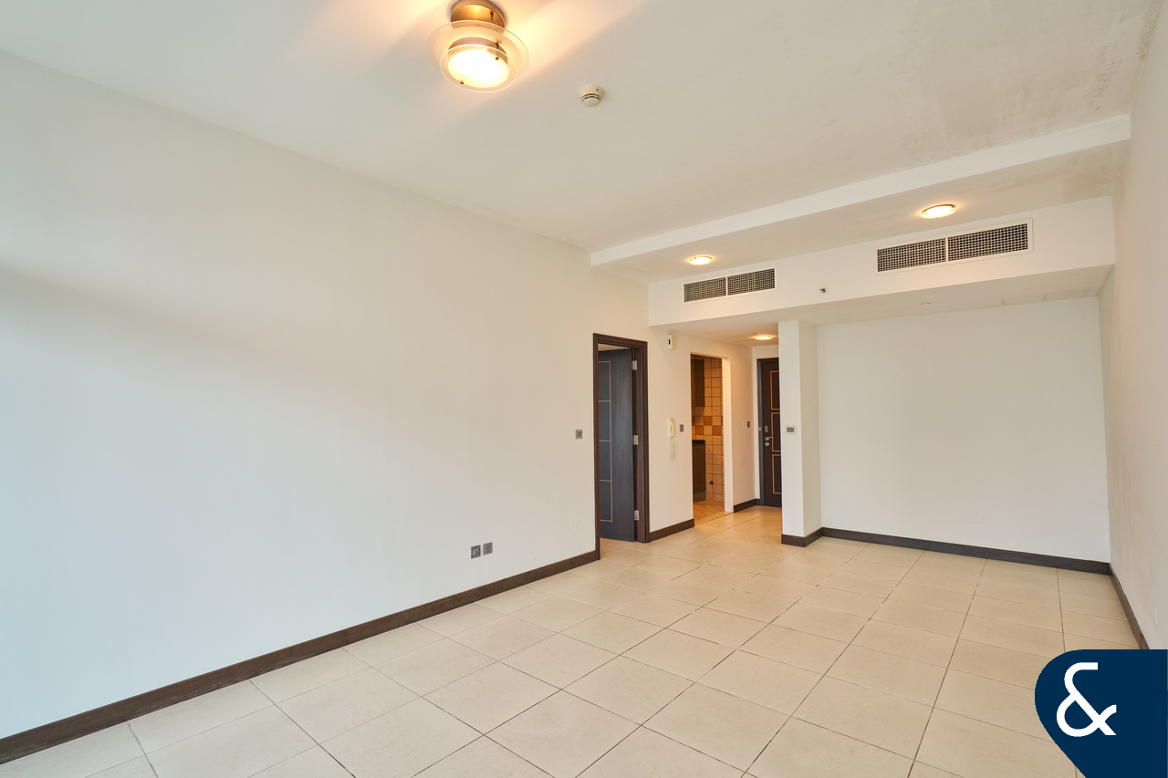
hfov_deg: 96.7
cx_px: 584
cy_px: 389
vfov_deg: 73.7
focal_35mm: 16
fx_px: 519
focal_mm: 16
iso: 640
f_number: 7.1
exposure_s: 1/40
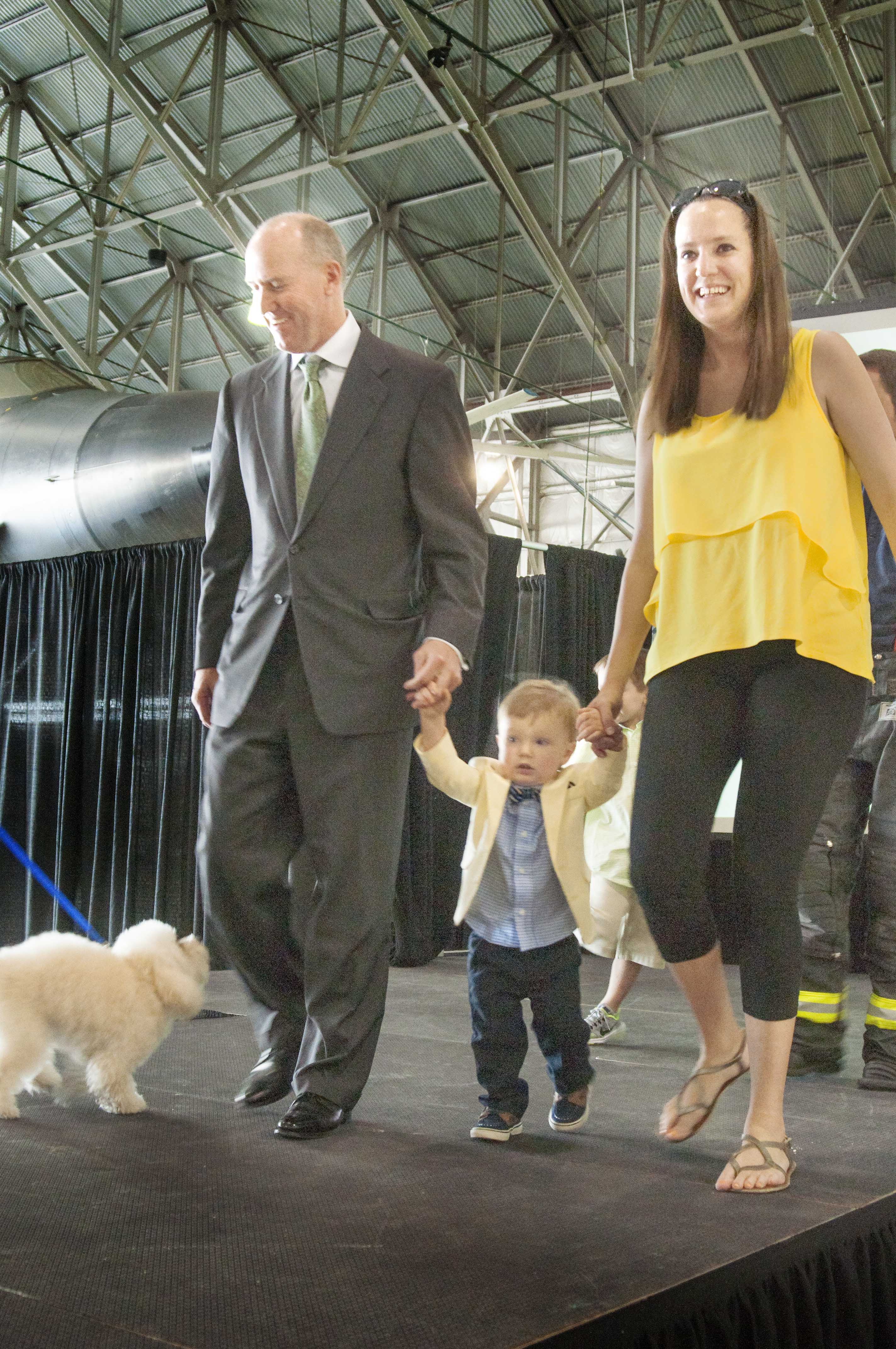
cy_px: 674
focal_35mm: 42
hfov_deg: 31.8
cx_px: 448
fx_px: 1572
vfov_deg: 46.4
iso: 320
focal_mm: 28
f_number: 5.6
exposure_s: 1/50
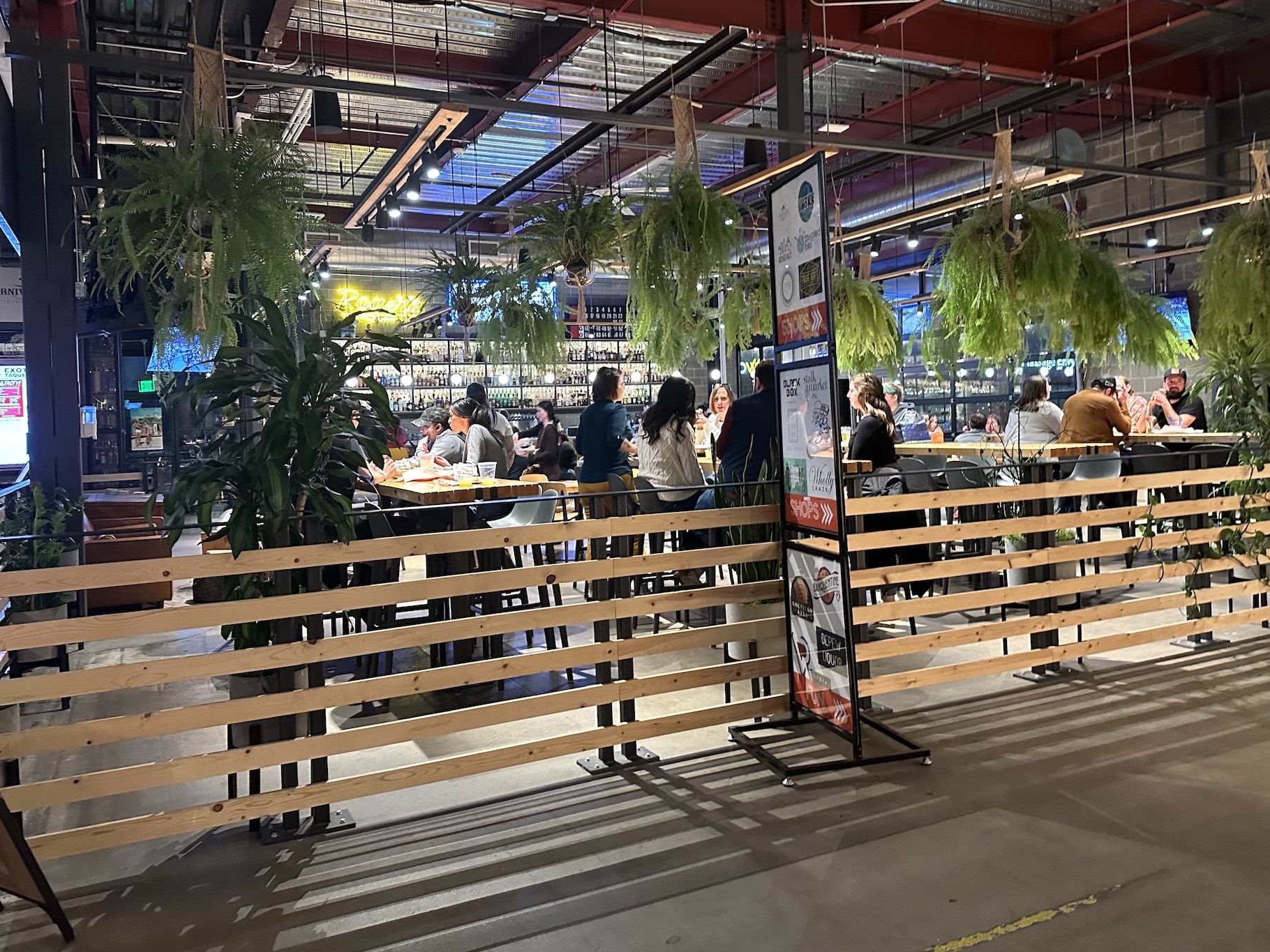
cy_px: 432
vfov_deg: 51.3
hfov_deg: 65.3
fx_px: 991
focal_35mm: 27
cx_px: 639
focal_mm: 6.86
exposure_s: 1/40
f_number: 1.78
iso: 800
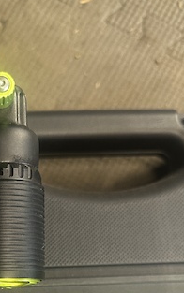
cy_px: 323
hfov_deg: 18.8
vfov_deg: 28.6
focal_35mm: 65
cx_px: -42
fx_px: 521
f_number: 1.78
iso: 320
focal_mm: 6.86
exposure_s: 1/50
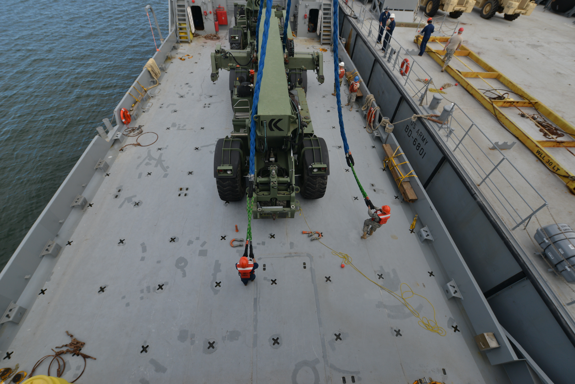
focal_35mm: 16
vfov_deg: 73.7
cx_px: 288
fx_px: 256
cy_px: 192
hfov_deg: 96.7
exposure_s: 1/2000
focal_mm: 16
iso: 250
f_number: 5.6
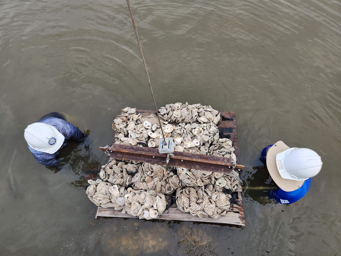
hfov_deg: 73.9
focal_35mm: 23
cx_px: 170
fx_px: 227
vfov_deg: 58.9
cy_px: 128
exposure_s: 1/481
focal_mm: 5.4
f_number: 1.8
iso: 20
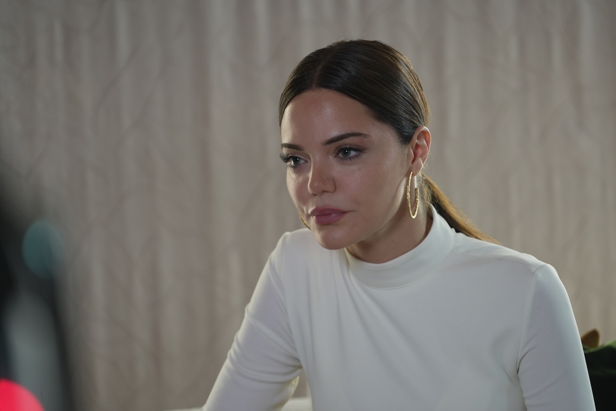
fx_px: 3422
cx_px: 308
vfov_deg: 6.9
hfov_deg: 10.3
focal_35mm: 200
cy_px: 206
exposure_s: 1/40
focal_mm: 200
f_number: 4
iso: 800
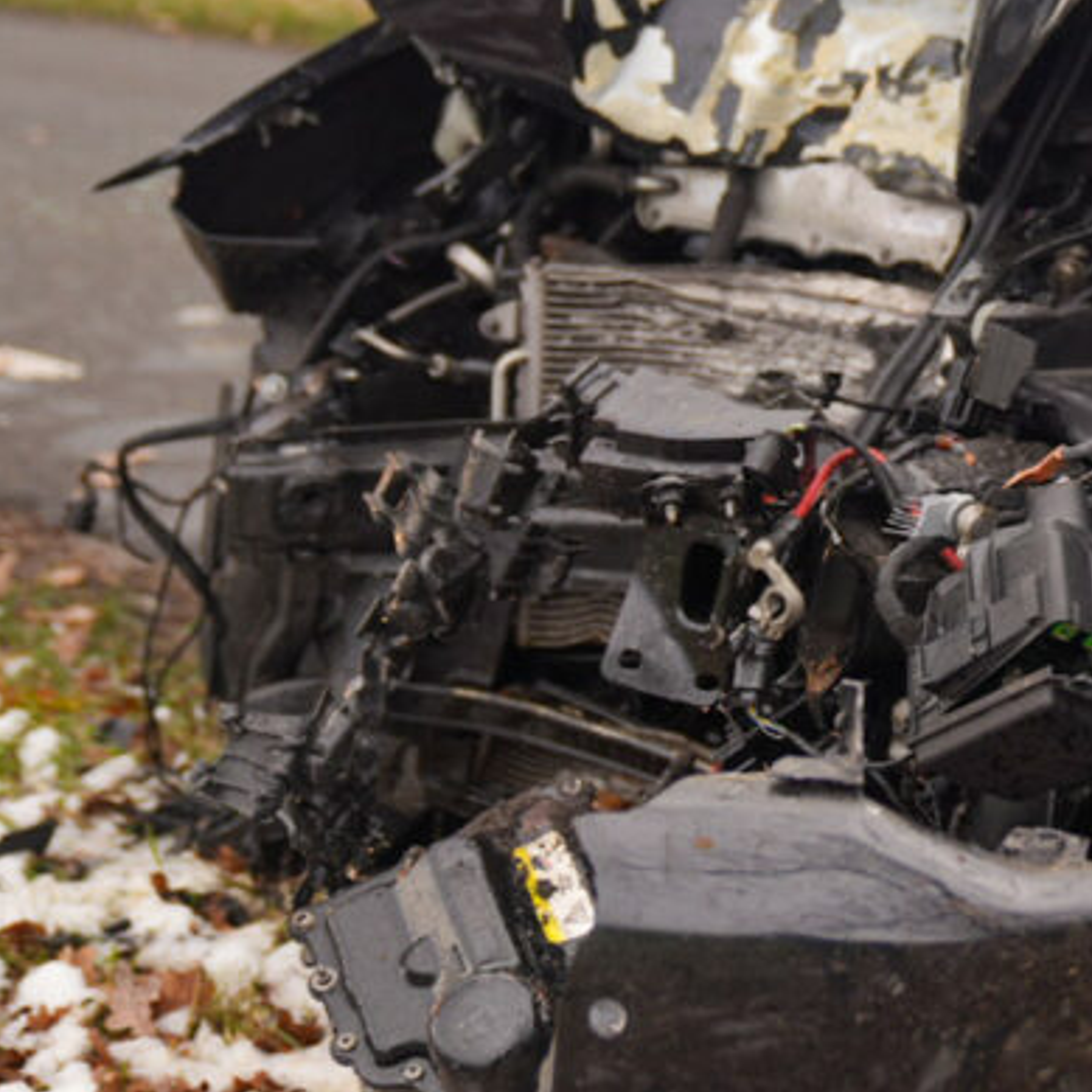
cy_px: 281
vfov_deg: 20.3
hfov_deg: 19.7
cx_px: 1114
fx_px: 3034
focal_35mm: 85
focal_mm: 38
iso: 100
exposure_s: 1/80
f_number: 2.8
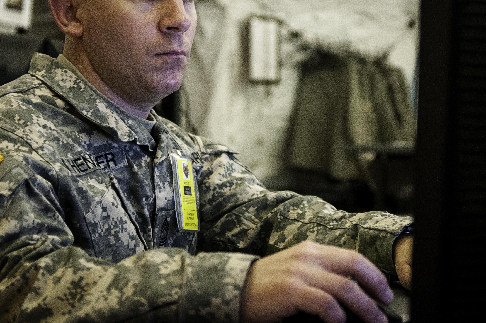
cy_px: 86
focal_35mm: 90
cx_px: 259
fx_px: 1214
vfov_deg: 15.1
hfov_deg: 22.6
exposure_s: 1/100
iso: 1600
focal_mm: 38
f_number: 2.8
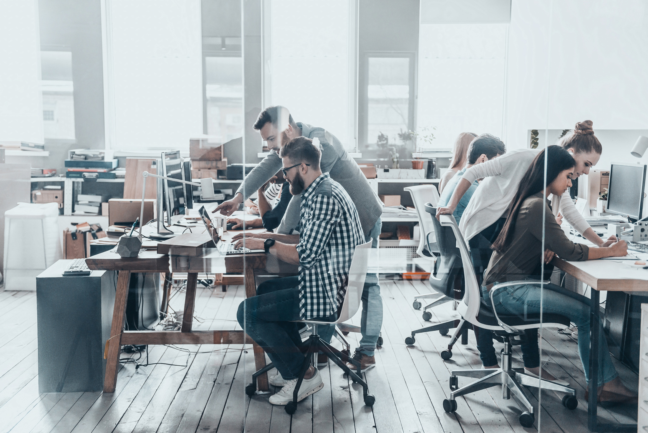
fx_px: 810
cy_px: 216
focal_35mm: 45
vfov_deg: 29.9
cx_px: 324
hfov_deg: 43.6
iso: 800
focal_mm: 45
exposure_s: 1/80
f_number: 2.8
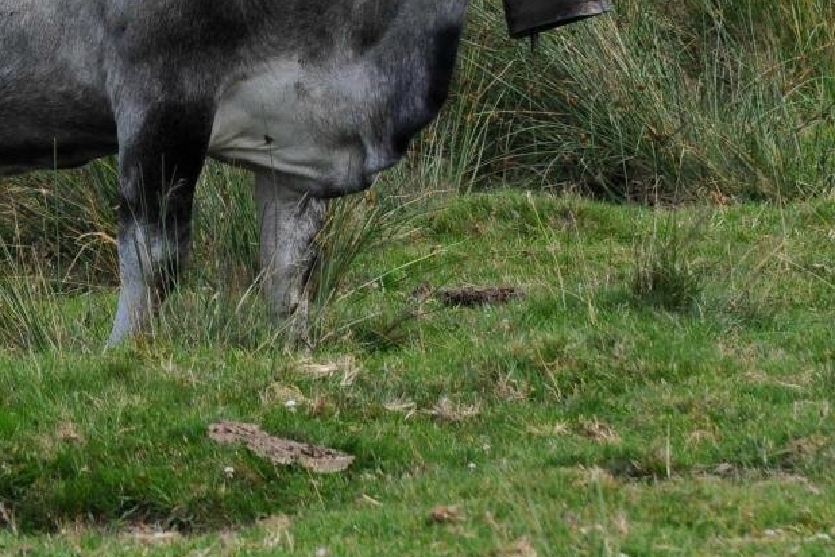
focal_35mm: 929
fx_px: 21551
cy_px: -121
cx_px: 38
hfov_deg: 2.2
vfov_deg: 1.5
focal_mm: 240
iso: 450
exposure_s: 1/500
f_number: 11
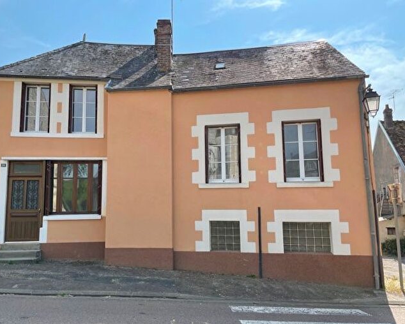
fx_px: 336
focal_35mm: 28
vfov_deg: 51.6
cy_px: 167
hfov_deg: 62.1
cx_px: 183
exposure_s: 1/2257
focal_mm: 4.2
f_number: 1.6
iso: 32
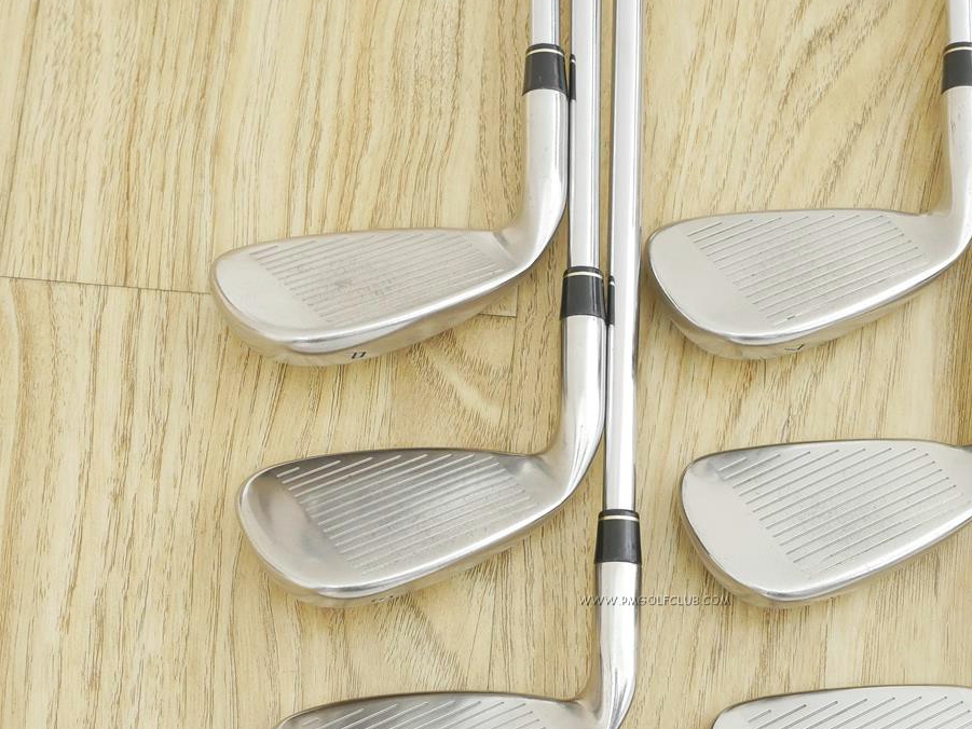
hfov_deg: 27.2
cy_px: 503
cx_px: 654
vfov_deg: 20.6
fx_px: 1994
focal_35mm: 71
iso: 1600
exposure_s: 1/25
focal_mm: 25
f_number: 4.5
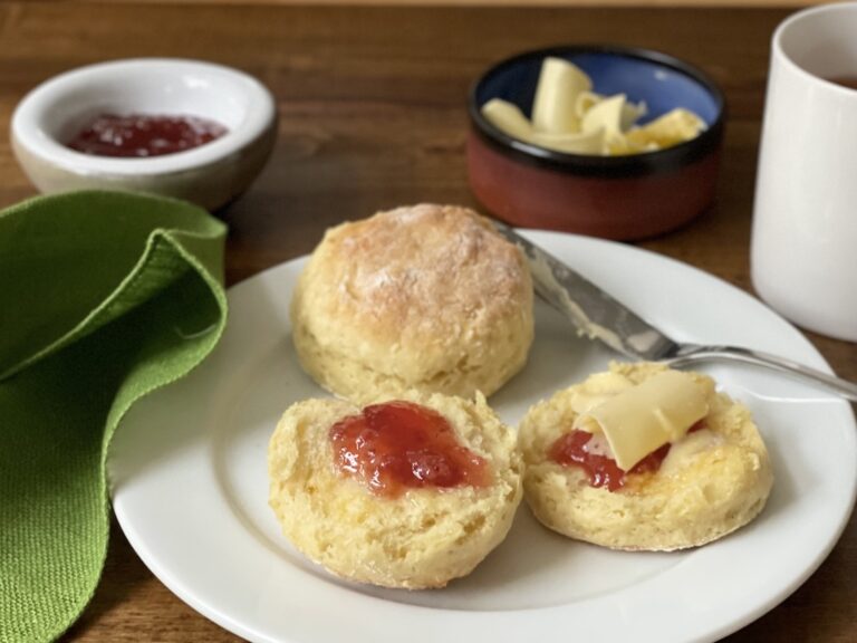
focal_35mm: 52
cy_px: 322
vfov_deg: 28.0
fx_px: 1287
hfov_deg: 36.8
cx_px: 428
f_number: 2
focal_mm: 6
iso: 500
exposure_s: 1/40
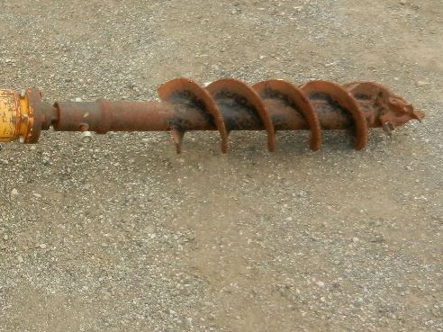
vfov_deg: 28.0
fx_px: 665
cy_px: 185
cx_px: -6
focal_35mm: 52
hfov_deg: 33.5
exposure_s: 1/1250
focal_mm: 4.5
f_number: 3.5
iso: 400
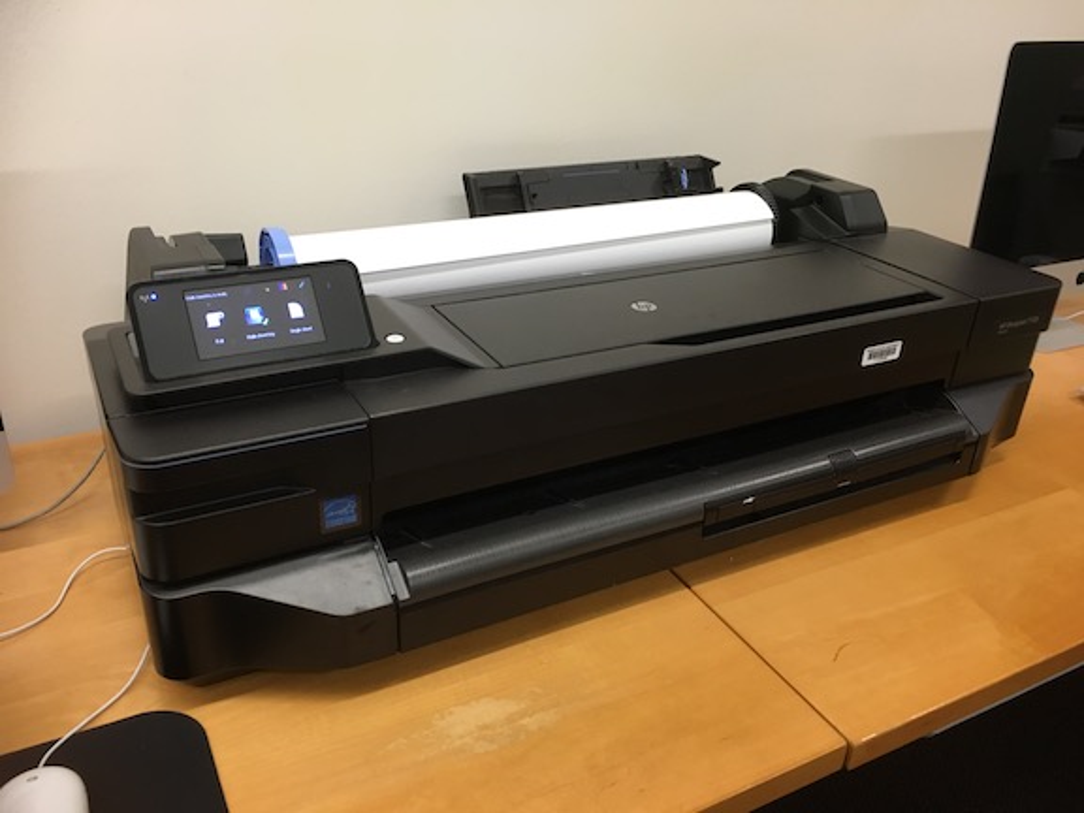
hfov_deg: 61.7
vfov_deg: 48.2
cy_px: 406
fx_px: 908
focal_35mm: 29
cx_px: 542
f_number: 2.2
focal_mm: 4.15
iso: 100
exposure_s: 1/30
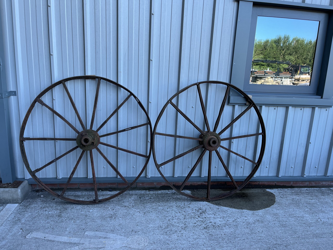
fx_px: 250
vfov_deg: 53.1
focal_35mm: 26
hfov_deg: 67.3
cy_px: 125
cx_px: 166
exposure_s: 1/201
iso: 40
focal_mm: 5.1
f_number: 1.6
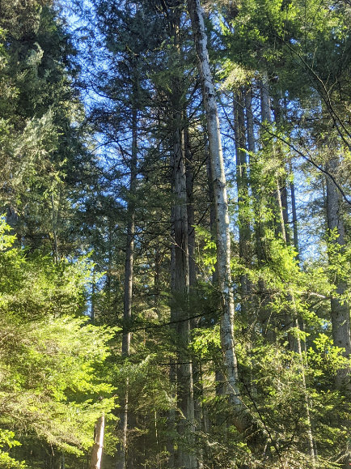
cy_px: 389
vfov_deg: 37.2
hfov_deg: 29.5
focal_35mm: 49
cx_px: 131
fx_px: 663
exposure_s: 1/182
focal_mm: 4.4
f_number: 1.8
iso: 48
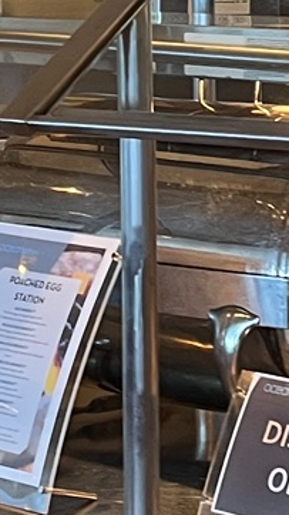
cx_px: 283
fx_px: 2139
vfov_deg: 13.4
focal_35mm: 157
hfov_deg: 7.7
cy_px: -41
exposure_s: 1/60
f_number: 1.6
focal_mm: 5.1
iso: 80
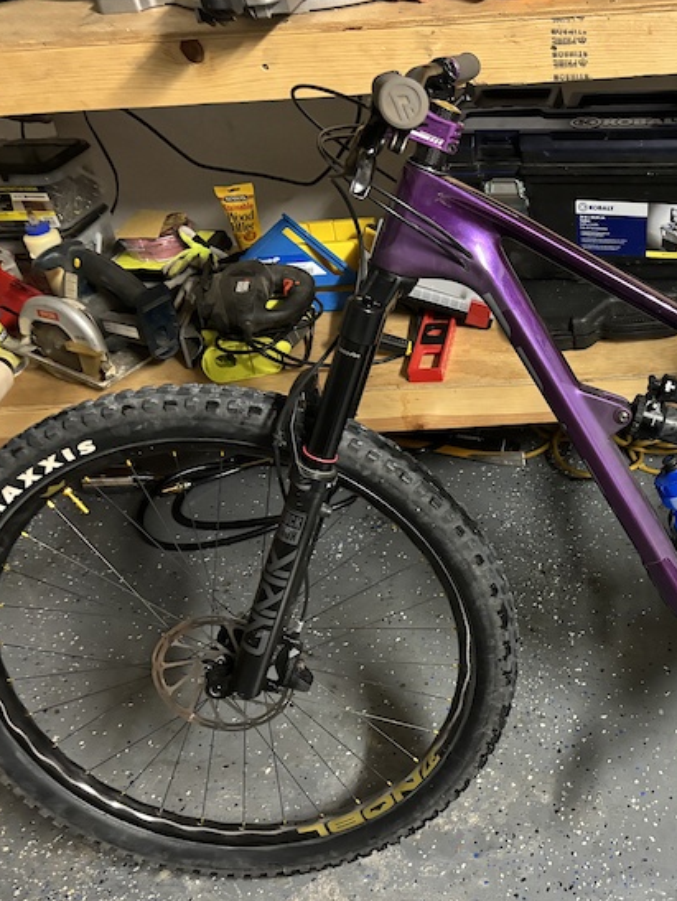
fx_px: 990
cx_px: 609
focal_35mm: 38
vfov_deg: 48.9
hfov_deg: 35.5
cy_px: 486
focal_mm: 5.96
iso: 640
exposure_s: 1/30
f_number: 1.6
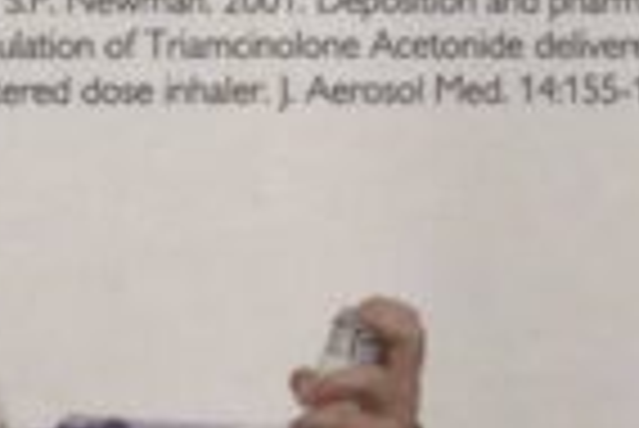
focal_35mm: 164
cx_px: 486
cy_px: -428
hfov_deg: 12.5
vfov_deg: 8.0
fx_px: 2914
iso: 20
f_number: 1.8
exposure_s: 1/172
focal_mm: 3.99
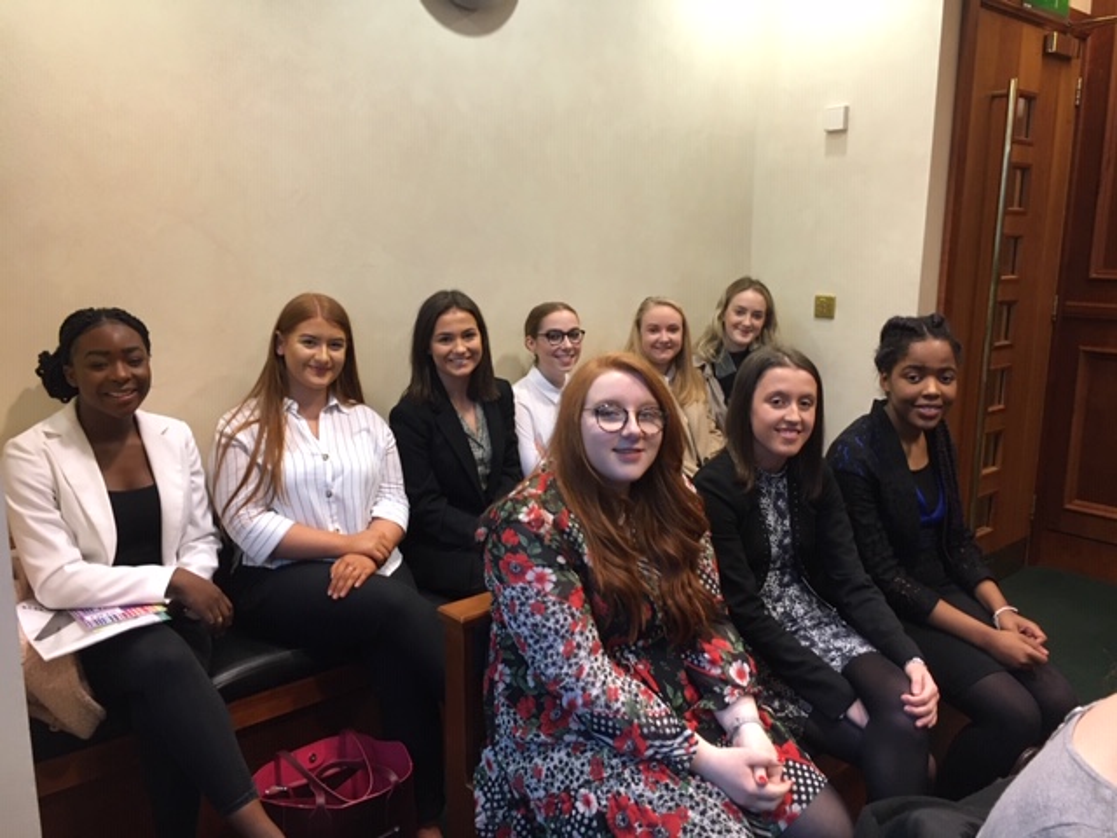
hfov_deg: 61.7
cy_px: 419
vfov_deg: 48.2
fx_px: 936
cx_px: 558
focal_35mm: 29
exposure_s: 1/33
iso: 160
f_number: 2.2
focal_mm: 4.15
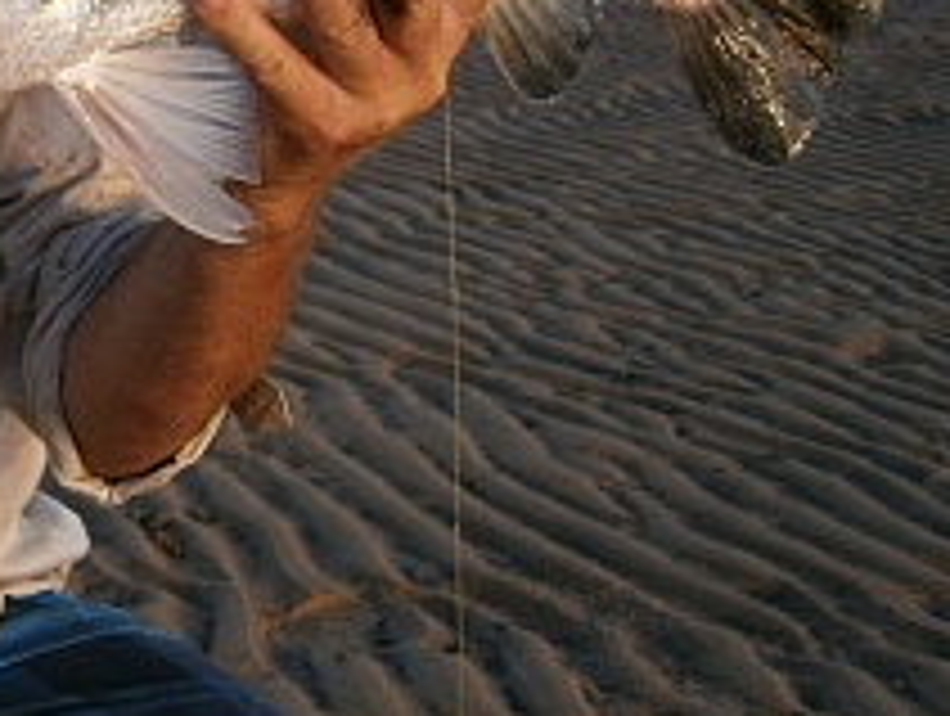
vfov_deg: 19.4
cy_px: 113
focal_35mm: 75
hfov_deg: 24.1
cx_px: -117
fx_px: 2062
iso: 100
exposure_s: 1/500
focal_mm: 4.7
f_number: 2.8
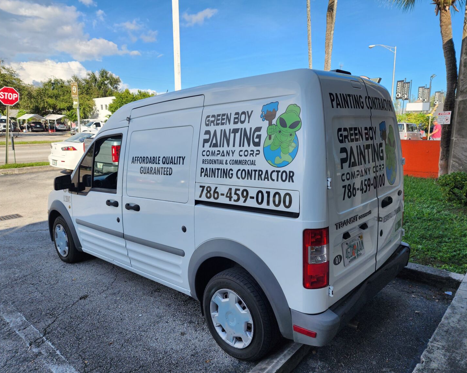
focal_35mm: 24
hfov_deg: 70.3
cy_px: 187
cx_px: 240
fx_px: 332
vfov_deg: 58.8
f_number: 1.8
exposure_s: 1/619
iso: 12
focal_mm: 6.4
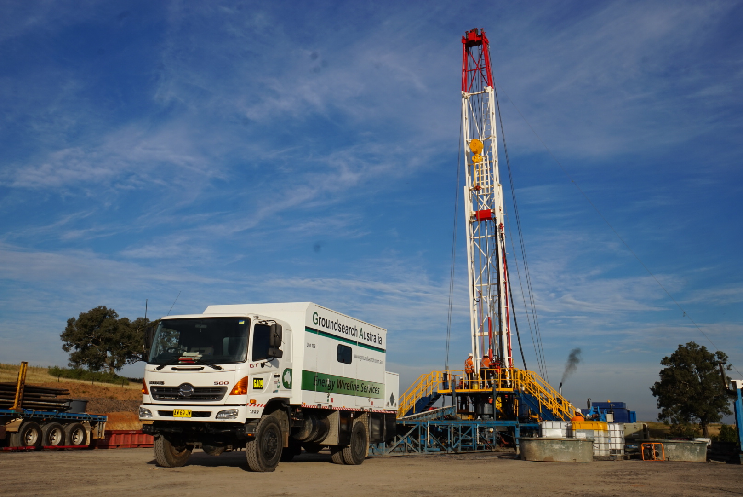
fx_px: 744
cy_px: 248
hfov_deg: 53.1
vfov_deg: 36.9
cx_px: 372
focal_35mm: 36
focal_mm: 24
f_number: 14
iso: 100
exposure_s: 1/125
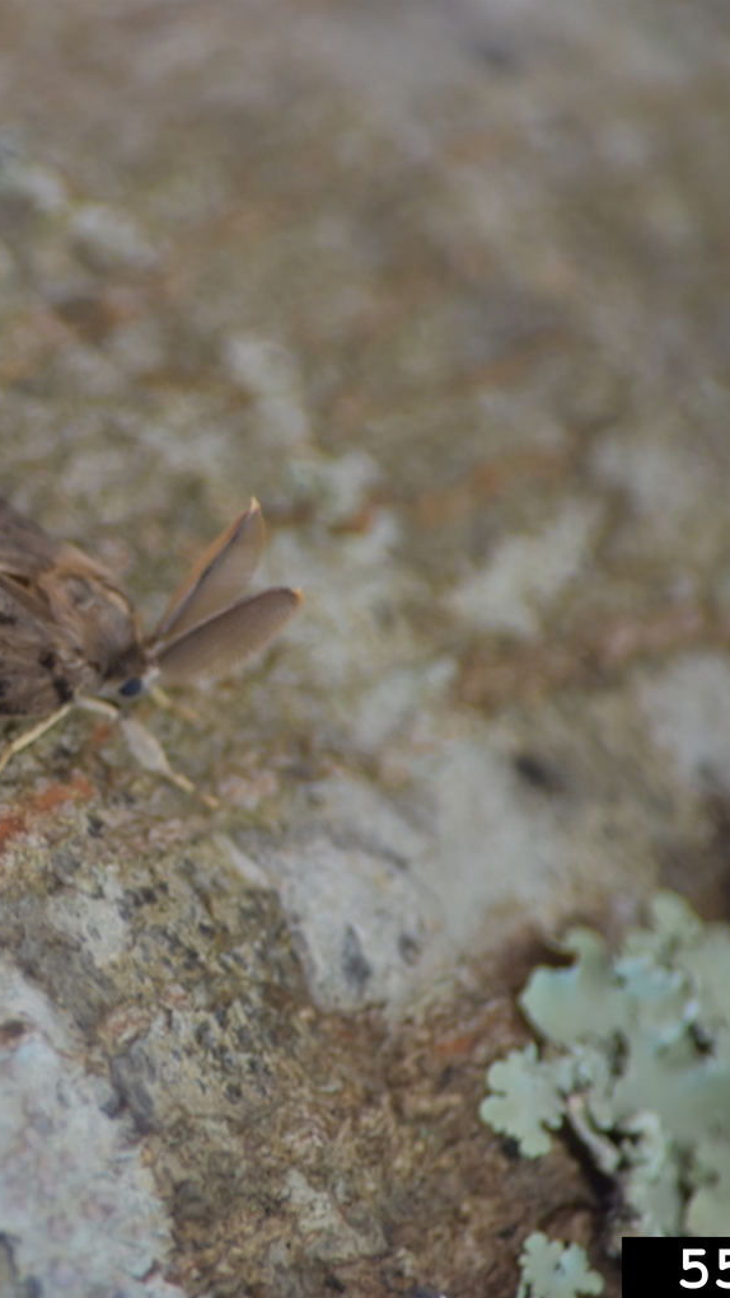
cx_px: 27
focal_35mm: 709
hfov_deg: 1.7
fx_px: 24408
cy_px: 650
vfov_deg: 3.0
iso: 450
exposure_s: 1/60
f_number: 5.6
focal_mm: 300
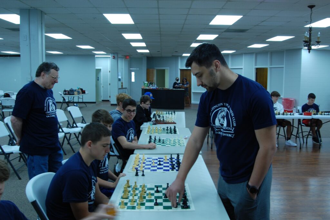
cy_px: 110
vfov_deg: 39.9
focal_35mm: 33
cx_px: 165
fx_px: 302
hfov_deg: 57.3
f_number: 10
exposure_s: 1/8
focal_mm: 22
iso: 400
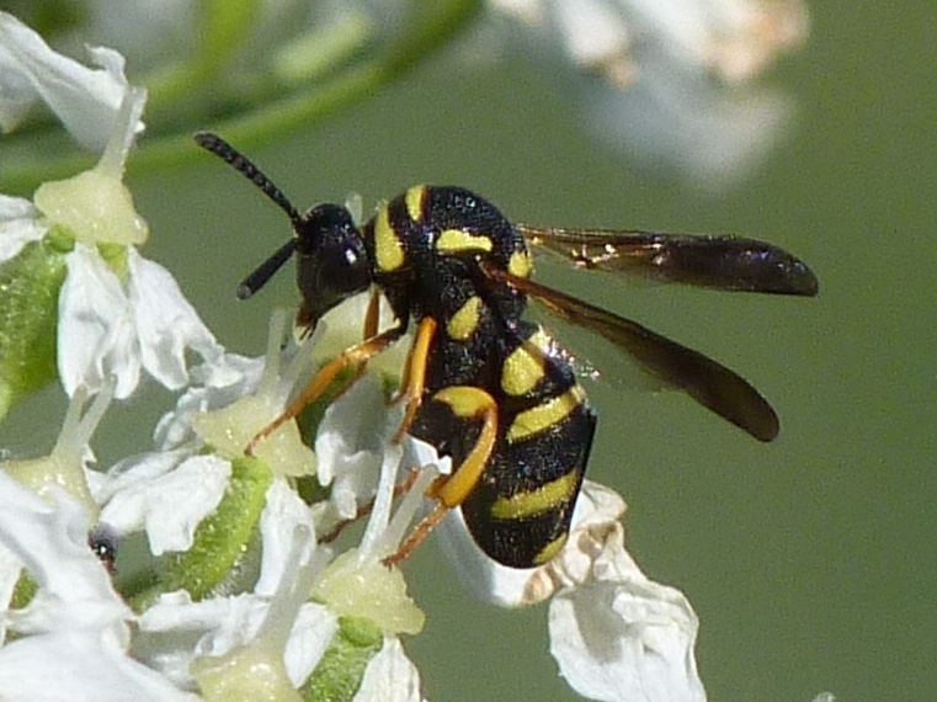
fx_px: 19209
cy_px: 351
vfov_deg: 2.1
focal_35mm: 710
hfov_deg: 2.8
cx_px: 468
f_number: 5.2
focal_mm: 108
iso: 125
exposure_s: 1/1000
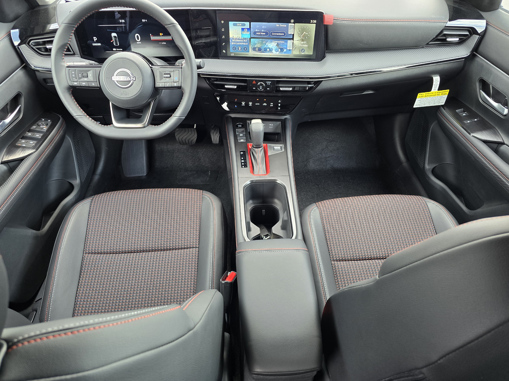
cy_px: 190
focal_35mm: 23
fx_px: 338
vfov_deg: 58.9
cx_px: 254
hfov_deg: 73.9
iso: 160
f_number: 1.7
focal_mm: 6.3
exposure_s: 1/180
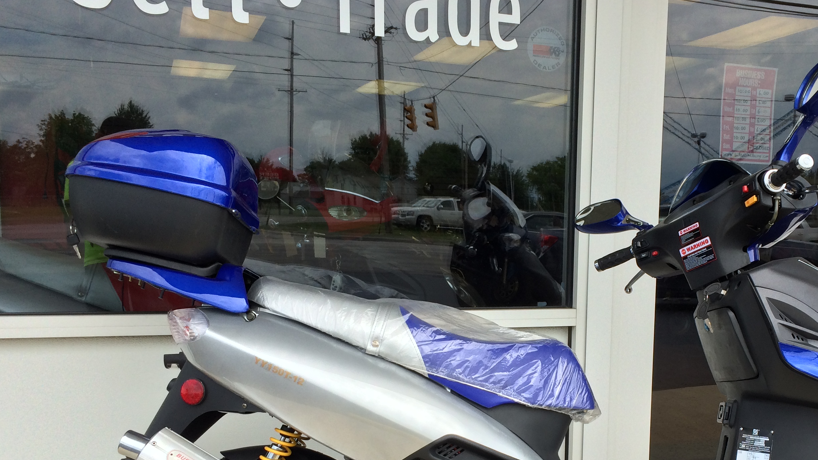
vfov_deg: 27.8
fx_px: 911
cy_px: 360
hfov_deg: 47.8
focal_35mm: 42
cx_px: 526
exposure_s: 1/1172
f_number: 2.2
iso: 32
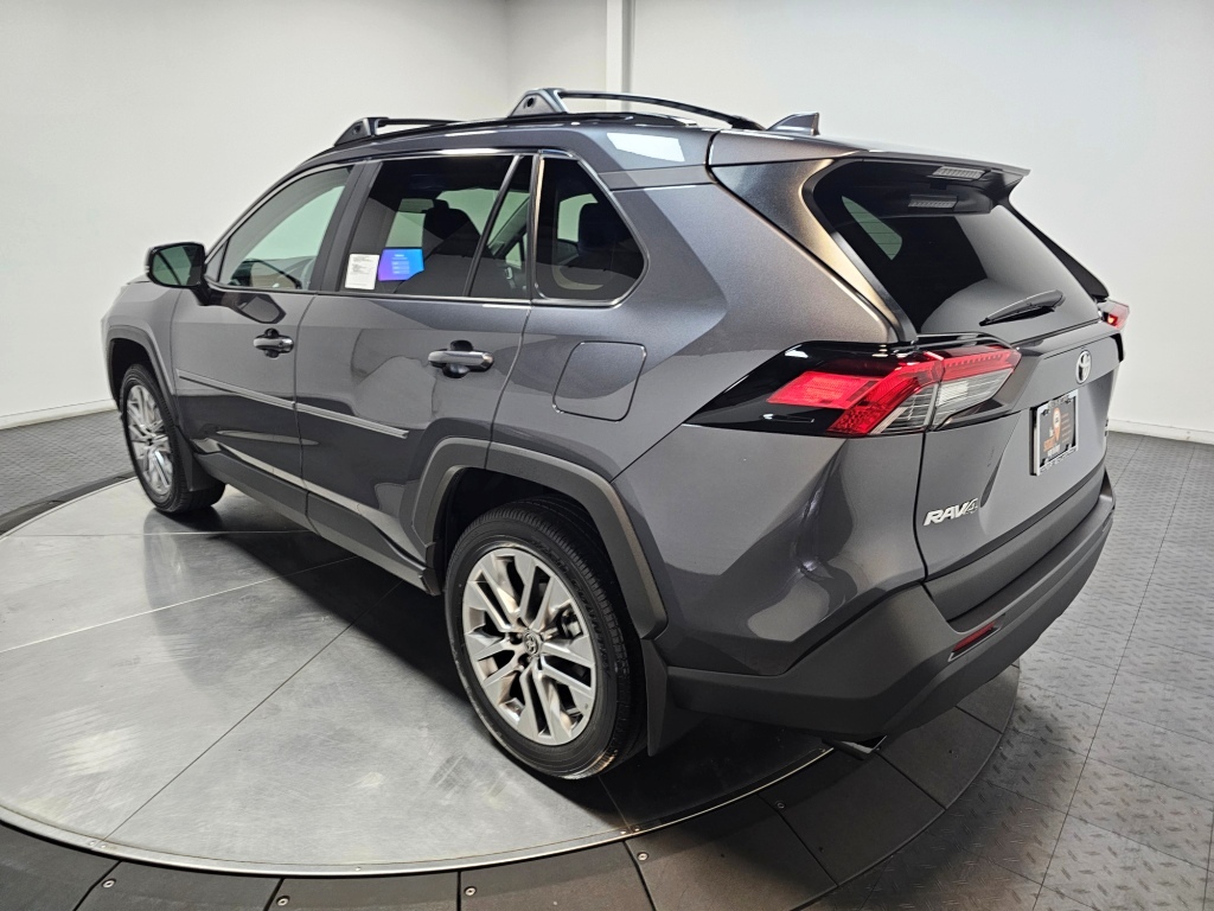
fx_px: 807
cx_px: 607
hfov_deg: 73.9
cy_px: 456
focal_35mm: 23
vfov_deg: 58.9
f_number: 1.7
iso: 640
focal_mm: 6.3
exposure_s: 1/60
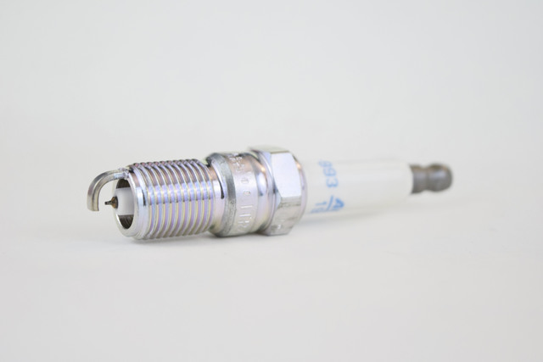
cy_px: 181
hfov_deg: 24.6
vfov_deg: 16.6
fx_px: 1245
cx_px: 272
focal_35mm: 82
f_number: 5.6
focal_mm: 55
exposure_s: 1/60
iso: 900
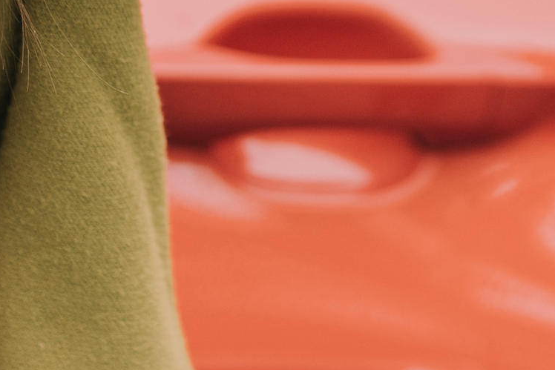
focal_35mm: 234
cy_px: -214
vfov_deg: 5.8
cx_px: 296
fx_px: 3608
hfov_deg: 8.8
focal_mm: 35
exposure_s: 1/2500
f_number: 1.8
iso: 200
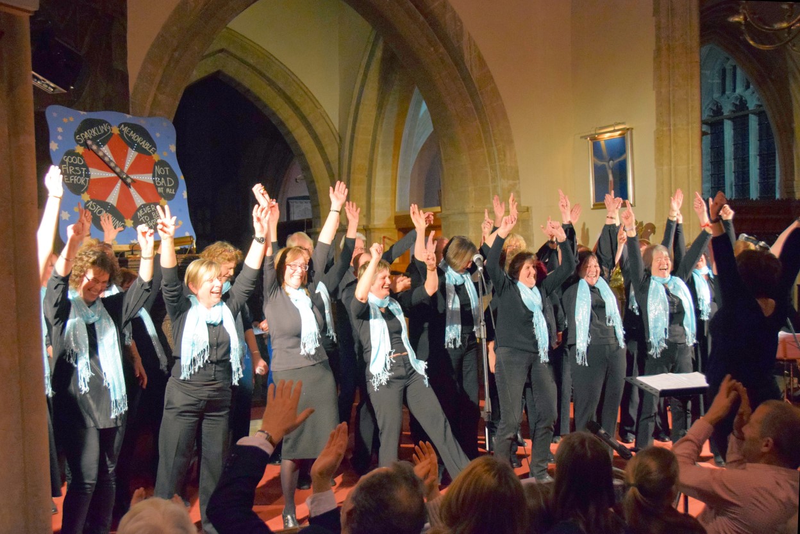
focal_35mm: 33
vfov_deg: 40.0
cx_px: 400
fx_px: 734
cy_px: 267
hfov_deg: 57.2
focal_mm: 22
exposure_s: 1/160
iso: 3200
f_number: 3.8
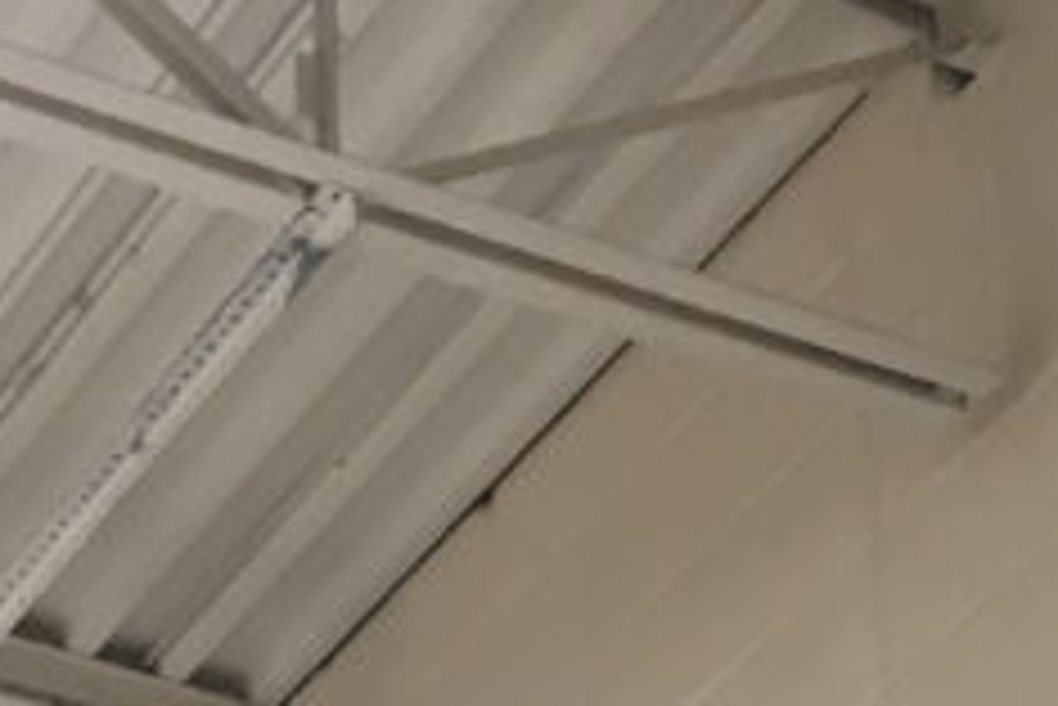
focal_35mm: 154
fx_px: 4528
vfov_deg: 7.9
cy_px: 2010
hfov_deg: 12.6
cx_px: -567
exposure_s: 1/30
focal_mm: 4.15
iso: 50
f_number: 2.2
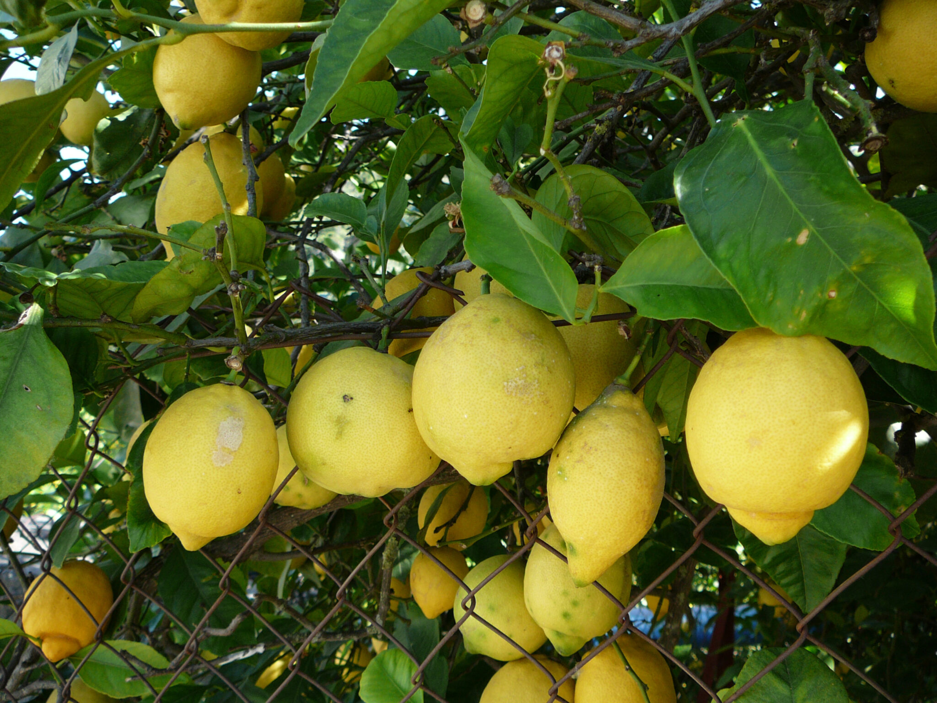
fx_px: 947
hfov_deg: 52.6
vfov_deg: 40.7
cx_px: 468
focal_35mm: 35
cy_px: 352
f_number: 2.8
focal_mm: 5.2
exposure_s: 1/160
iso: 80
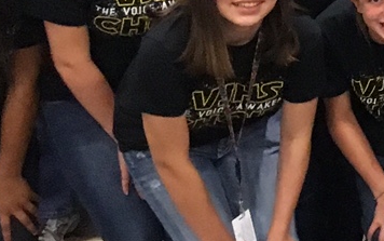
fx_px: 1822
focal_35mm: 174
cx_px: 1009
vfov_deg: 7.4
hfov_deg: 10.0
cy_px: -149
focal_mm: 4.15
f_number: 2.2
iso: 200
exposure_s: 1/15
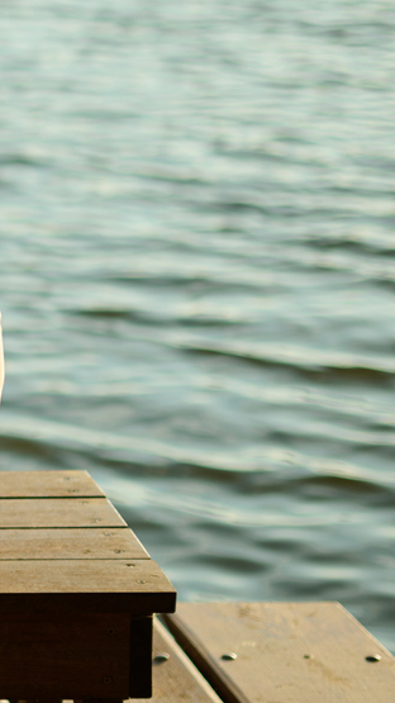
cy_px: 137
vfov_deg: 15.2
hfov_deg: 7.7
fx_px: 2608
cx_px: -753
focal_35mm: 140
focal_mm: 35
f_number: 1.4
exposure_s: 1/1250
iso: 50
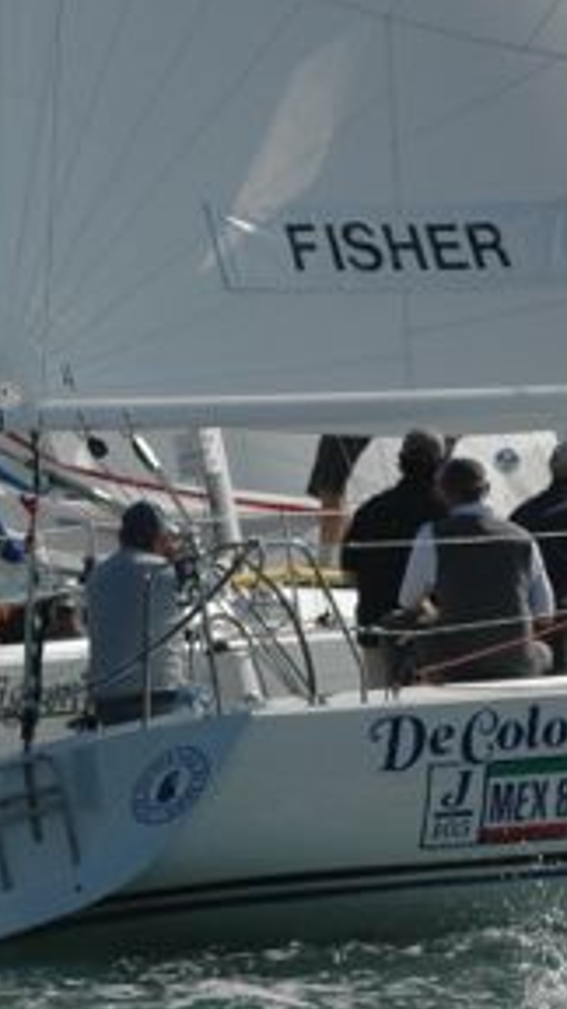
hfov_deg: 3.0
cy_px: 312
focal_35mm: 405
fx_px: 10825
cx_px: -256
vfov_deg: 5.3
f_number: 7.1
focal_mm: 116
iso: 400
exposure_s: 1/2000
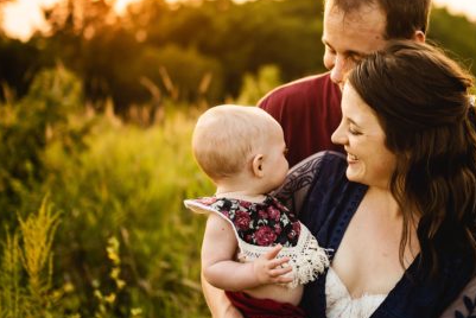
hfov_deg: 29.6
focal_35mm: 67
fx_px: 886
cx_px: 349
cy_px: 136
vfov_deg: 20.3
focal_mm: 35
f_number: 1.4
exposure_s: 1/1250
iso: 125
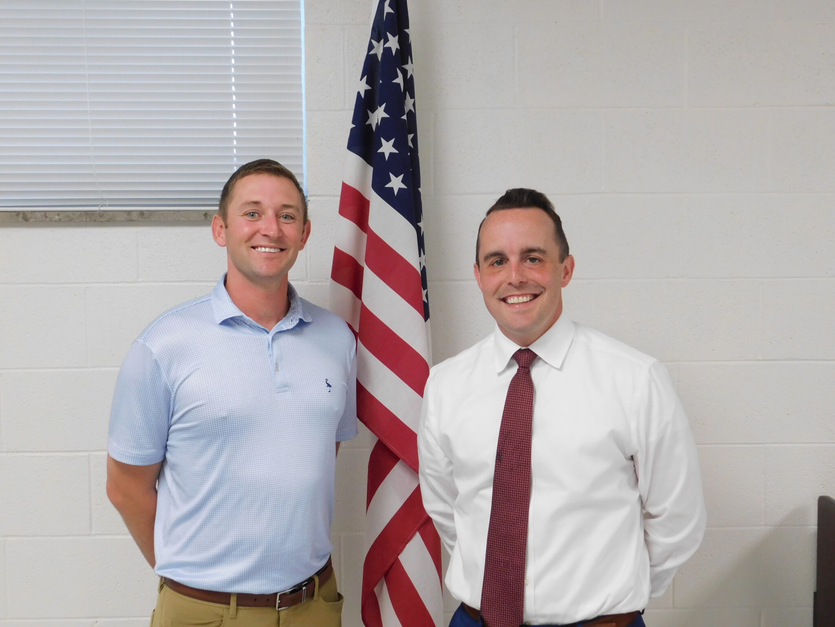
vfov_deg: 32.2
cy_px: 314
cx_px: 418
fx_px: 1085
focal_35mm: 45
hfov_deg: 42.1
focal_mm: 8
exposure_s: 1/30
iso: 320
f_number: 3.7
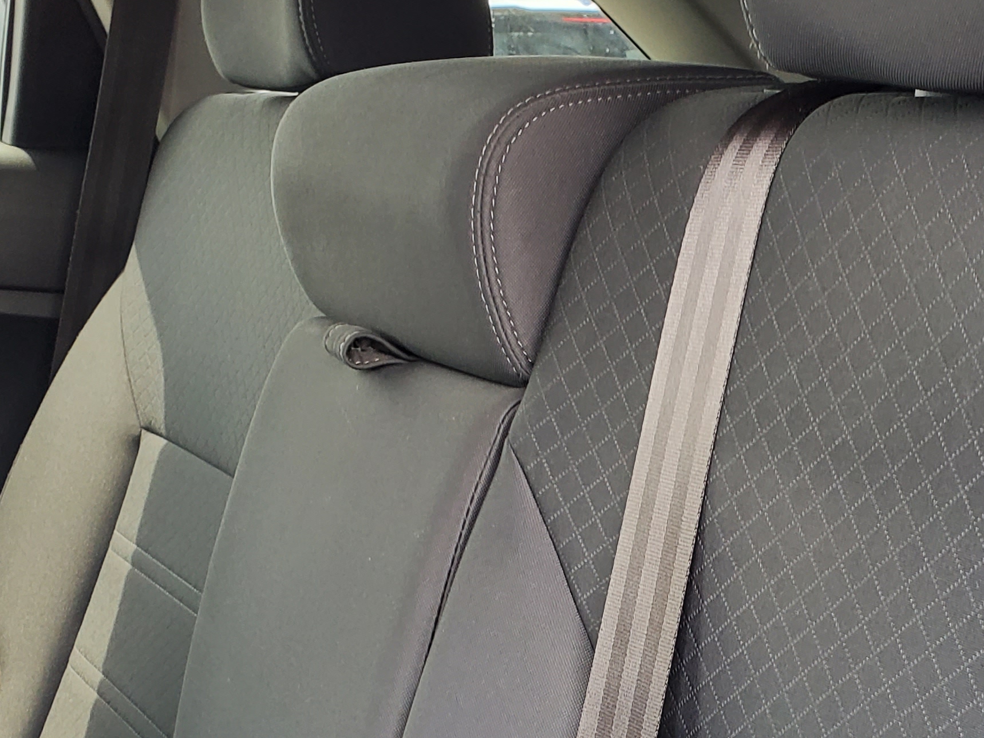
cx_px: 724
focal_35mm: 61
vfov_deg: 23.9
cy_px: 520
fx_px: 1734
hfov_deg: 31.2
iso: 125
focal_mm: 4.3
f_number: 2.4
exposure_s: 1/100
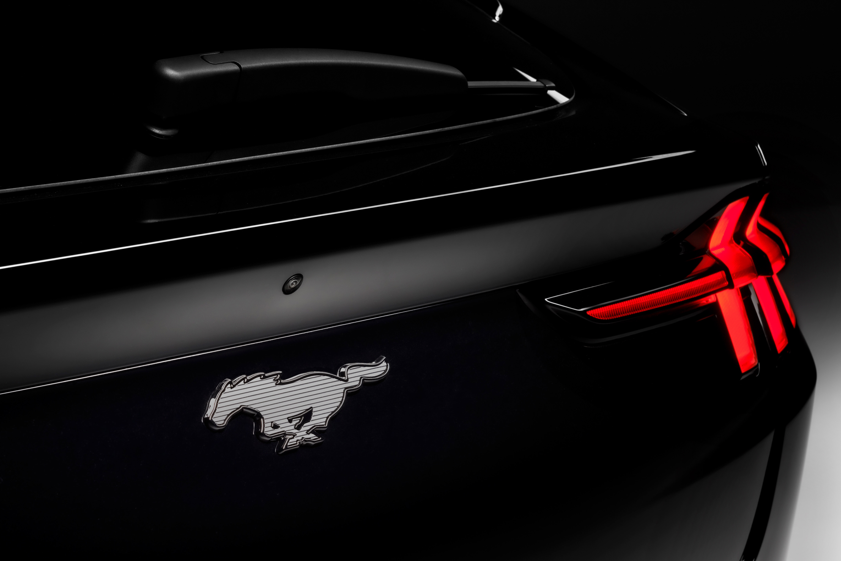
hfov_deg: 20.6
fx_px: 2313
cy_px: 280
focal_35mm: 99
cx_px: 420
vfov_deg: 13.8
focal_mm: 66
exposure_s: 12
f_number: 11
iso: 100
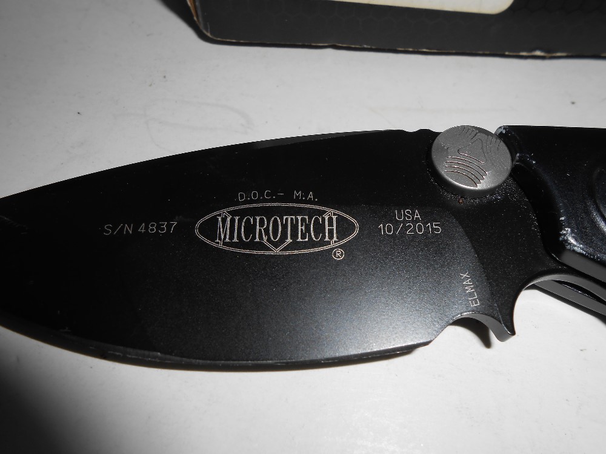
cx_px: 303
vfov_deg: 53.1
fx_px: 455
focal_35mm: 26
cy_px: 227
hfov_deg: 67.3
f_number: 11.5
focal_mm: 4.6
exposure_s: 1/25
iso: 80
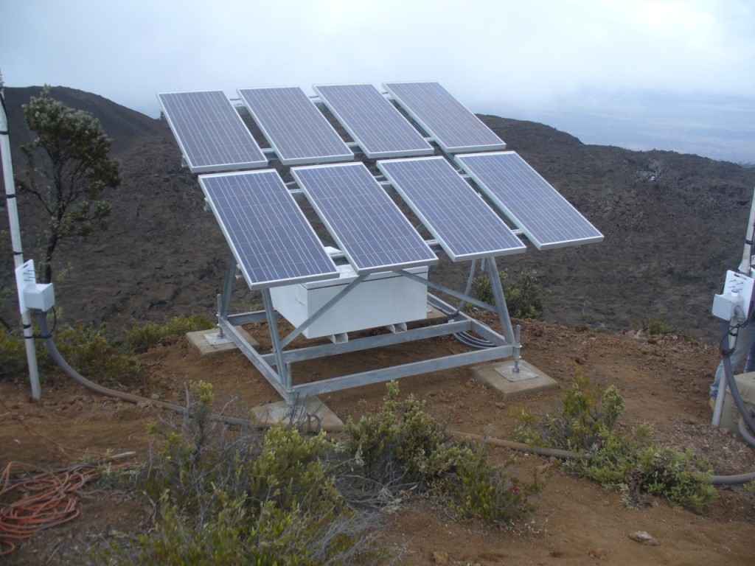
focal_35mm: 37
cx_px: 378
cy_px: 283
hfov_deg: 50.1
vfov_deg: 38.7
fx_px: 807
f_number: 2.8
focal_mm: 6.1
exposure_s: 1/500
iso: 80
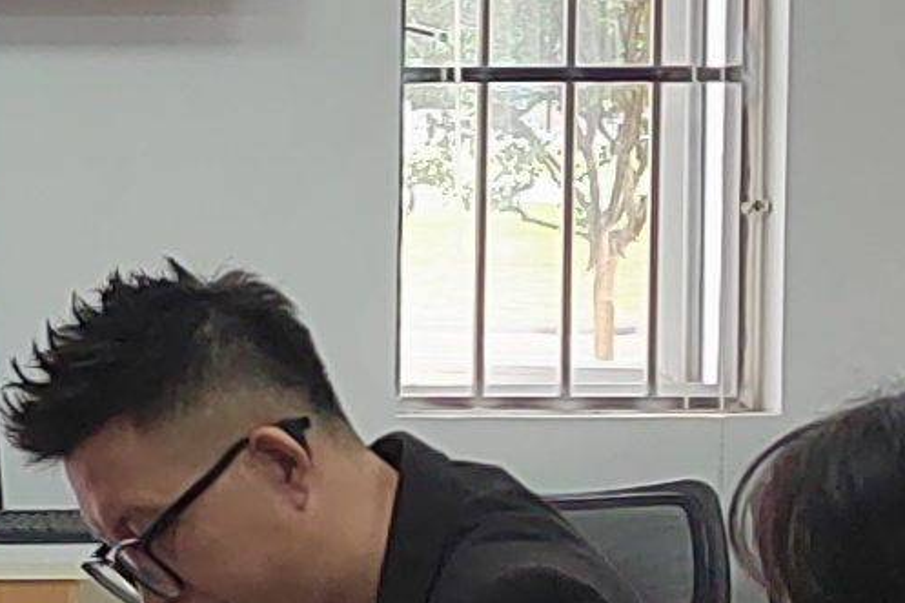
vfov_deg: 7.3
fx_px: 4724
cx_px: -839
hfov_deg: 10.2
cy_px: 302
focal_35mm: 188
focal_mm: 5.52
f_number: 1.9
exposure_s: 1/100
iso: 253
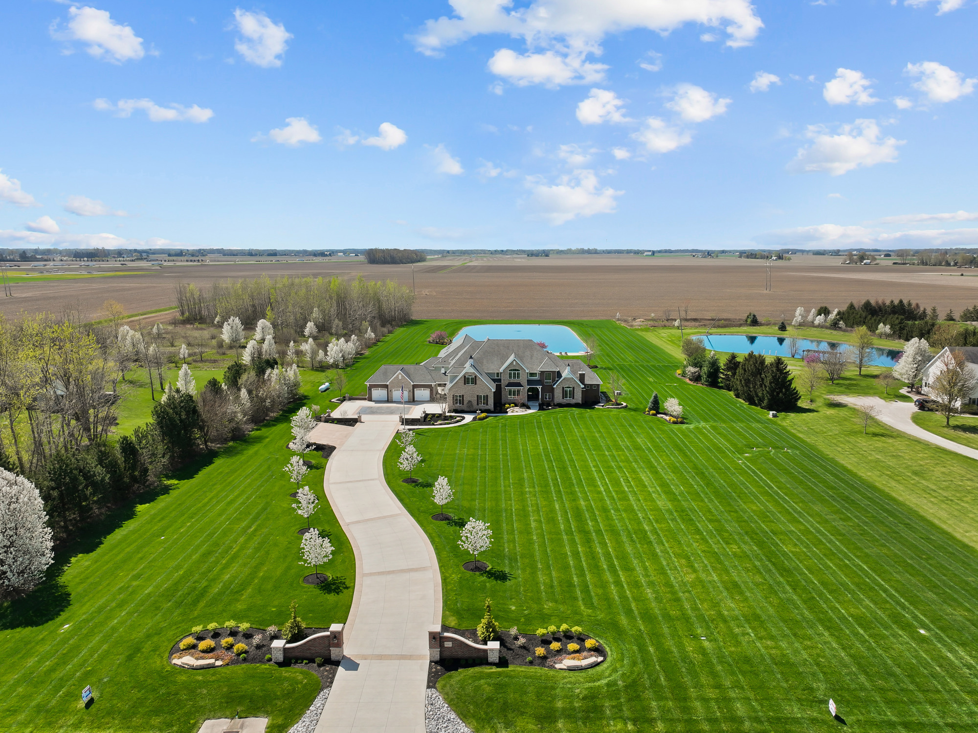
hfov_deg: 71.6
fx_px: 678
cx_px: 489
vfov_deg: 56.8
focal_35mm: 24
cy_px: 366
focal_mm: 12.29
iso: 160
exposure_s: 1/1000
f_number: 2.8
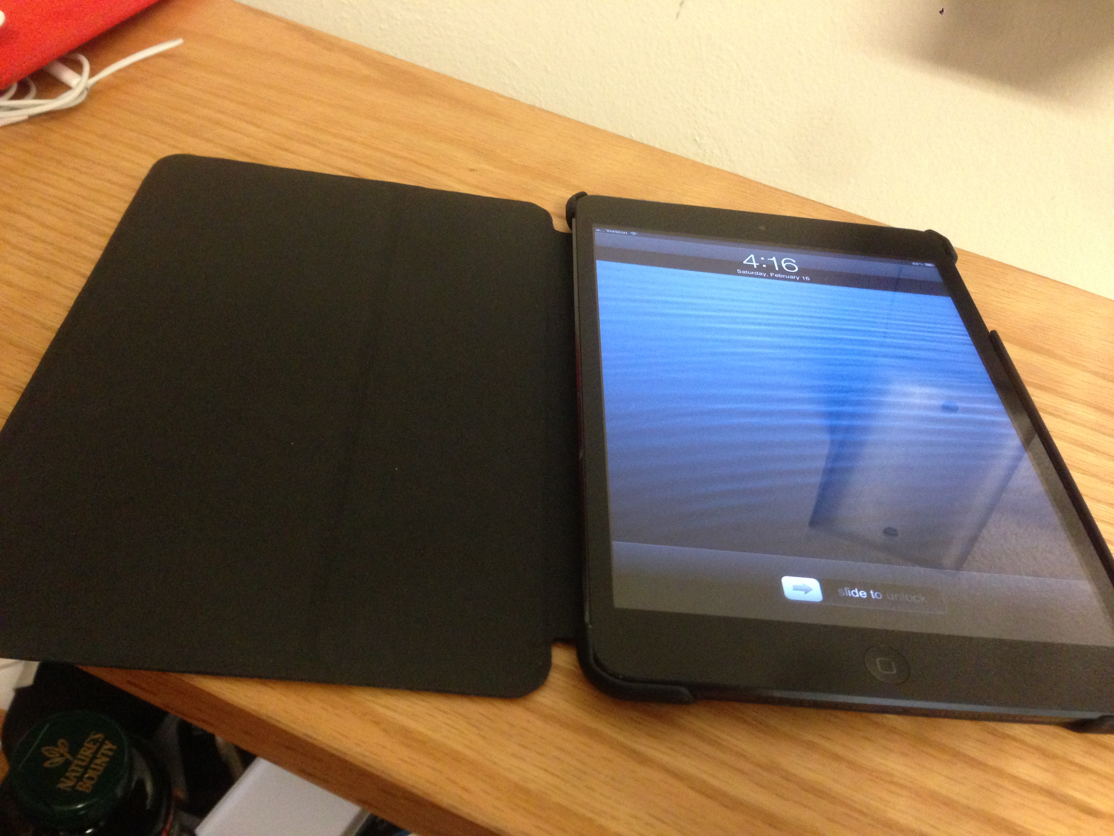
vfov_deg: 42.9
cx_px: 557
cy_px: 418
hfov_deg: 55.4
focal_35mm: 33
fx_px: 1062
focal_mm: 4.13
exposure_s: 1/20
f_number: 2.4
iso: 400
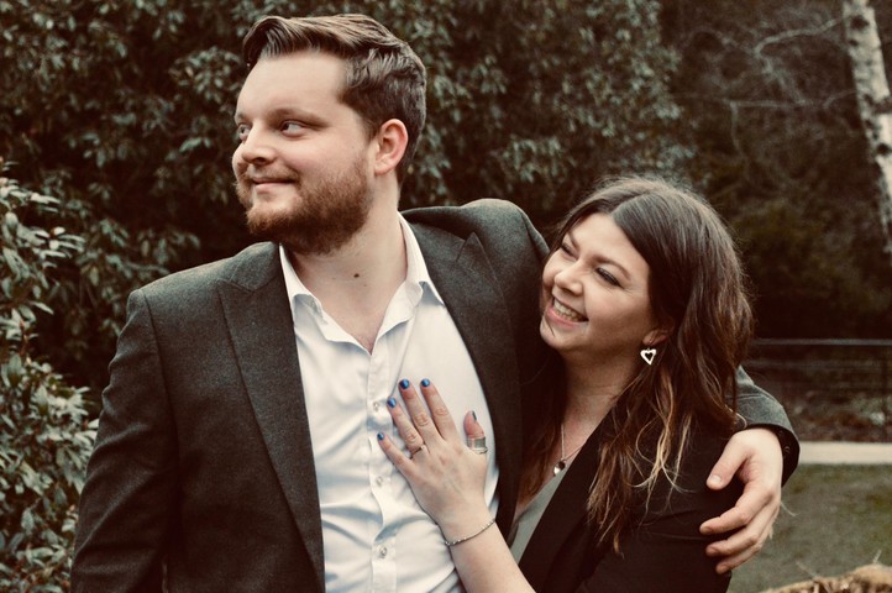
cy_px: 296
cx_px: 446
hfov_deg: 26.0
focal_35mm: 78
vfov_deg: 17.5
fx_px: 1931
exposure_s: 1/4000
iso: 6400
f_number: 8
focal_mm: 52
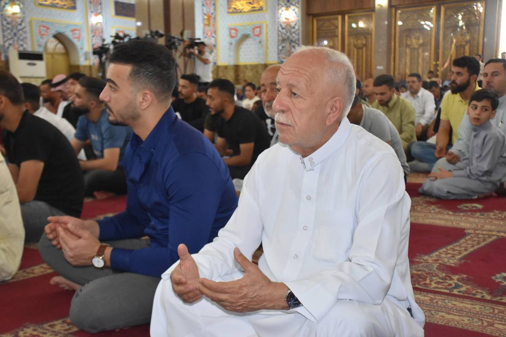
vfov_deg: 28.1
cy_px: 168
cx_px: 253
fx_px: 675
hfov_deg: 41.1
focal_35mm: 48
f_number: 4
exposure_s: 1/60
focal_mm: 32
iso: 2200
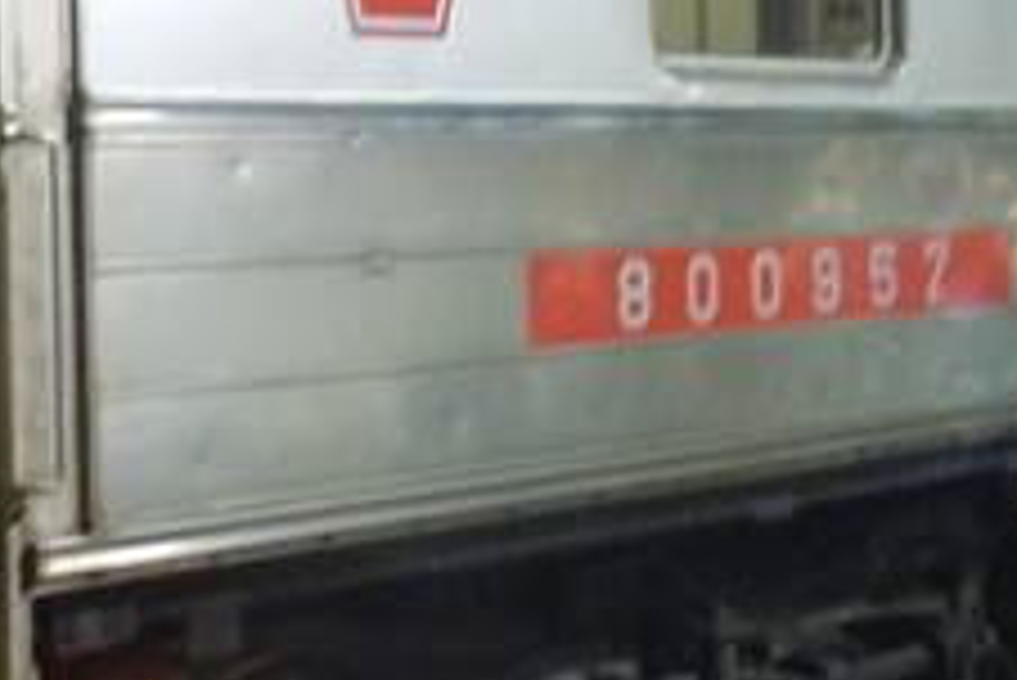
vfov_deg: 13.3
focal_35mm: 103
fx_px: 2912
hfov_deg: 19.8
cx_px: 576
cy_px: 230
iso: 400
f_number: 3.7
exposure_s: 1/10
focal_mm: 5
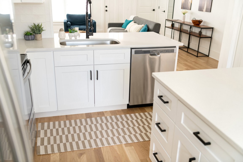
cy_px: 81
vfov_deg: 37.9
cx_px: 122
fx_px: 236
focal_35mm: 35
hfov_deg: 54.4
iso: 500
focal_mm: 35
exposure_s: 1/40
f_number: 2.8
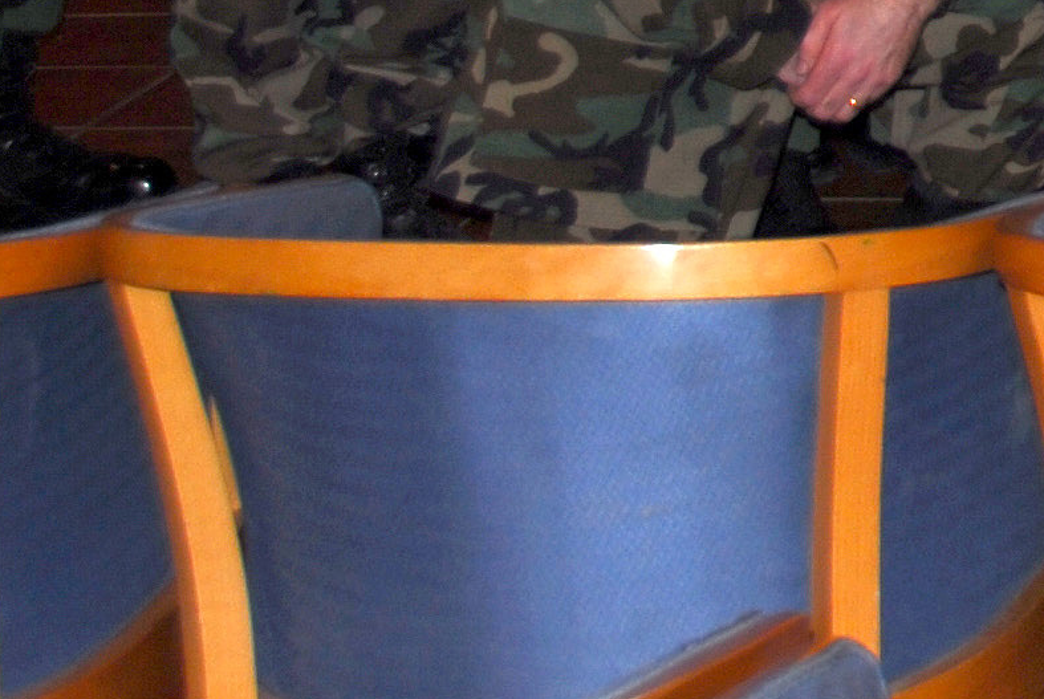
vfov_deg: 6.9
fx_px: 5575
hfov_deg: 9.8
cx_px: 2190
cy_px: -662
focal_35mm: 192
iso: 100
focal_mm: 26
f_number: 3.8
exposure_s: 1/60
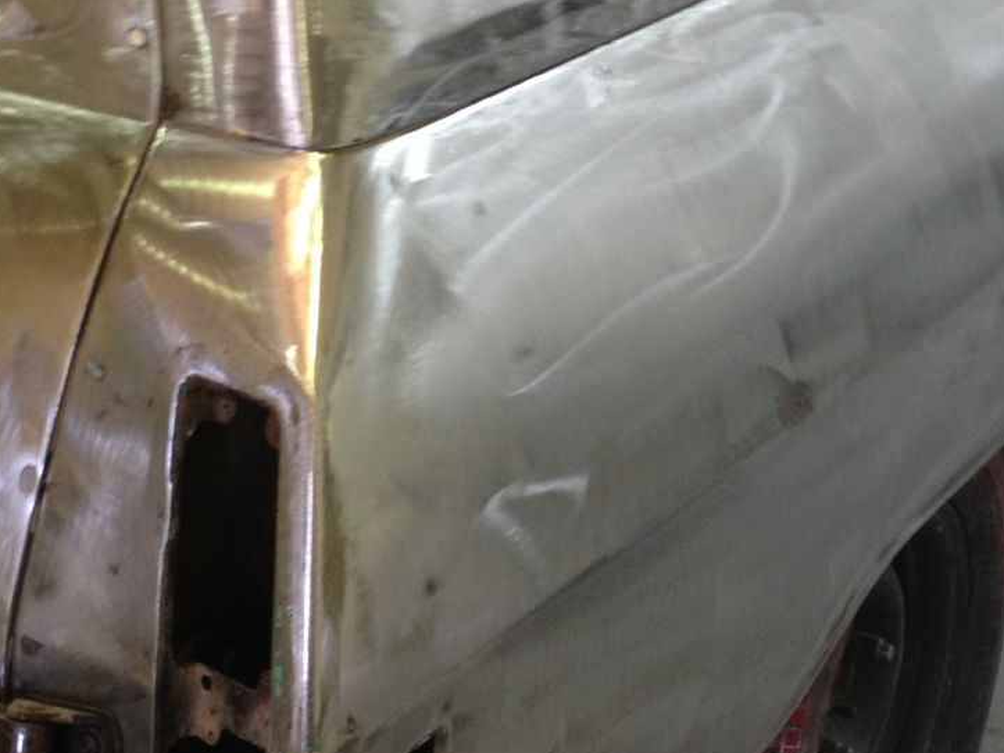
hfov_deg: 21.1
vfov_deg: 15.8
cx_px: 479
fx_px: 2697
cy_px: 151
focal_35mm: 93
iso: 64
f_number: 2.4
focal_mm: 4.28
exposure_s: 1/20
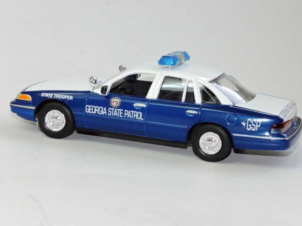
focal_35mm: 115
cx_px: 151
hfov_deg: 17.1
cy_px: 113
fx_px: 1003
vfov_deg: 12.9
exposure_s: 1/100
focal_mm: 20.6
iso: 1600
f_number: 8
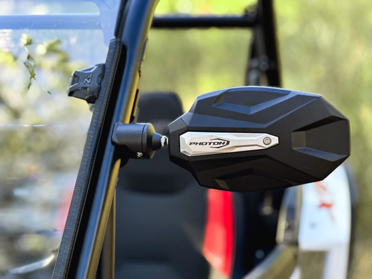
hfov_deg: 25.3
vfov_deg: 19.1
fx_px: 827
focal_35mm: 77
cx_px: 186
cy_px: 140
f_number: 2.8
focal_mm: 9
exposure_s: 1/121
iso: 160
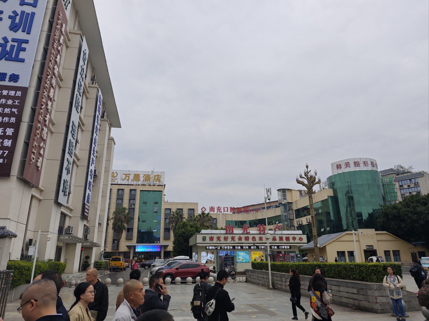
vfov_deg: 58.9
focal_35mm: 23
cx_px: 214
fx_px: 285
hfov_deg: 73.9
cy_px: 160
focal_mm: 6.55
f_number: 1.6
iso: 50
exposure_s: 1/769
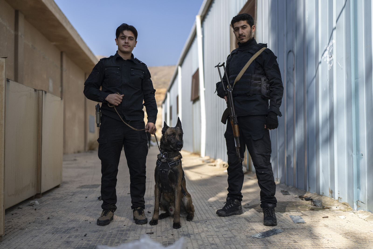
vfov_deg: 37.9
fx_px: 363
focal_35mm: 35
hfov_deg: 54.4
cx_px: 186
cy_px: 124
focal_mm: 35
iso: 160
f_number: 1.4
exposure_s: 1/8000
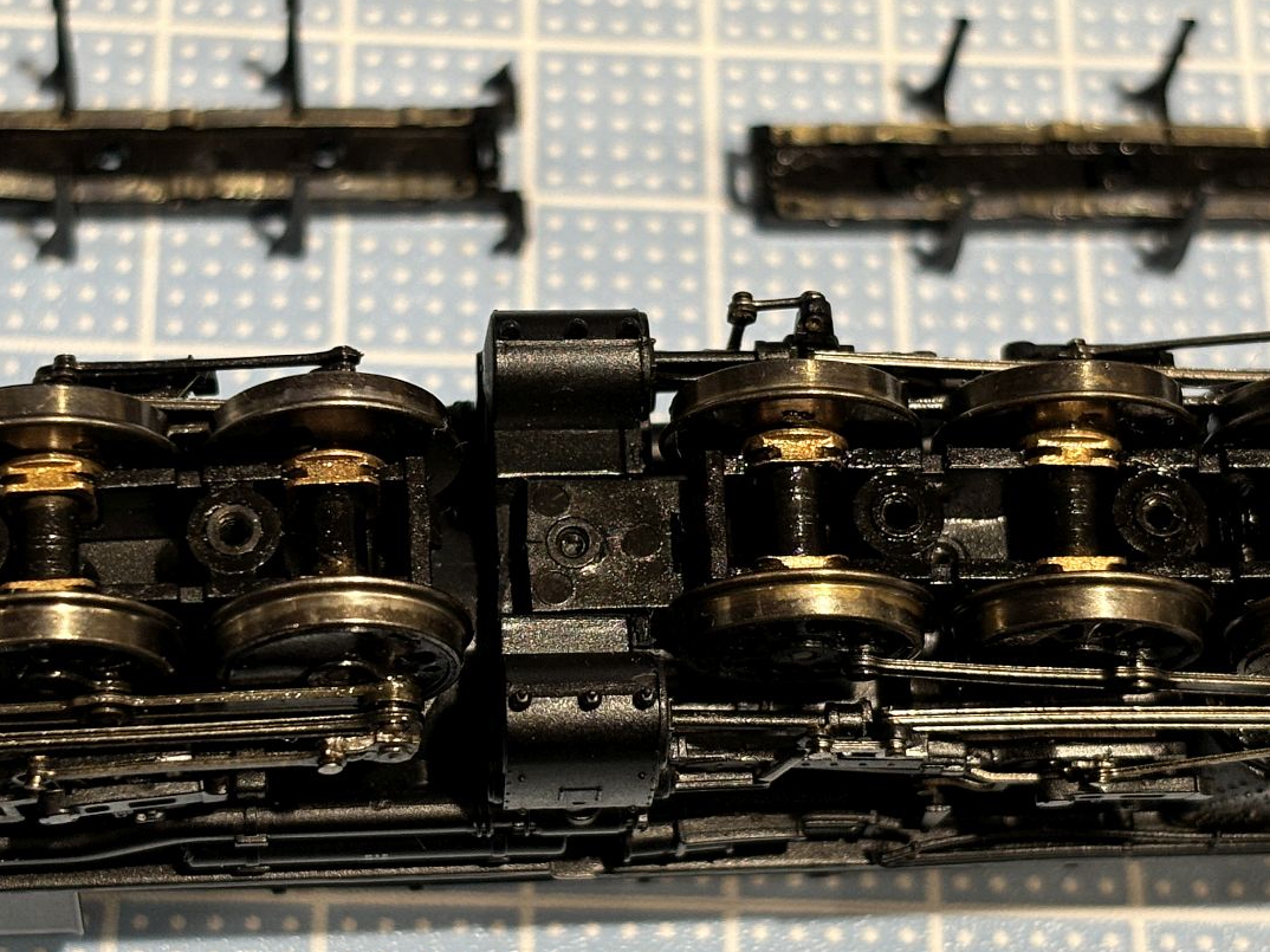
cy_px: 468
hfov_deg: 21.1
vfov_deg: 15.9
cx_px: 584
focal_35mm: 93
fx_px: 3411
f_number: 1.6
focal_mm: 5.96
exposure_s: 1/53
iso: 100
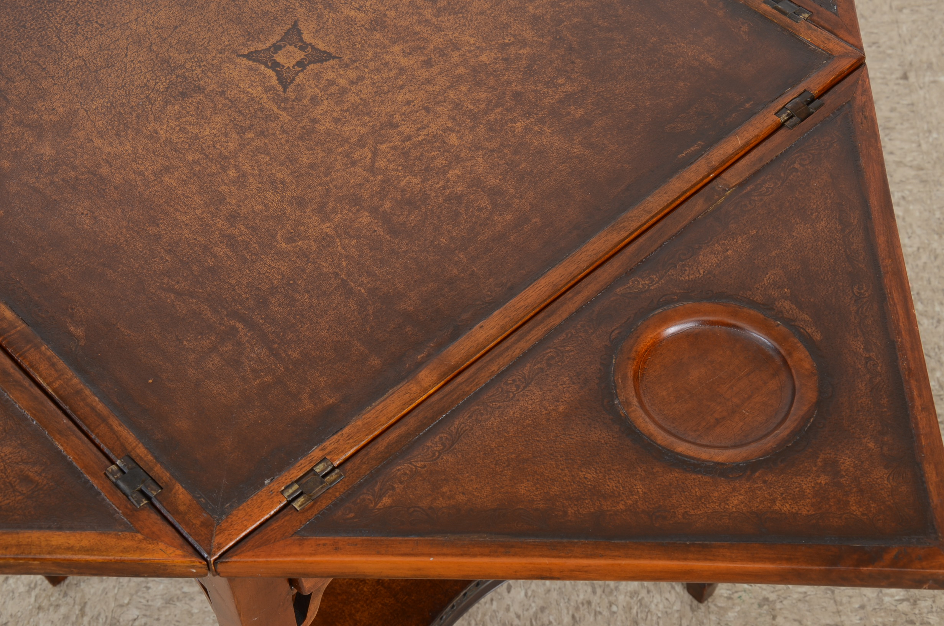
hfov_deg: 35.1
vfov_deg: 23.7
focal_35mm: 57
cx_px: 472
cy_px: 313
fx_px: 1492
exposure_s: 1/125
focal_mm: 38
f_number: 10
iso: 125
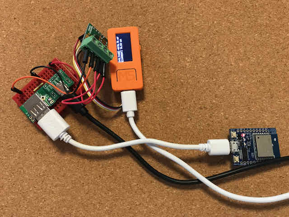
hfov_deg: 63.4
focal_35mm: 28
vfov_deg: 49.7
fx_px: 234
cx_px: 144
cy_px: 108
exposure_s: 1/15
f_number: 1.8
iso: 80
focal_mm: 3.99
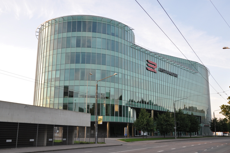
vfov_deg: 35.9
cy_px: 78
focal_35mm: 37
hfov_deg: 51.9
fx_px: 236
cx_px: 114
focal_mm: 24
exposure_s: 1/125
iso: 280
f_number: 5.6
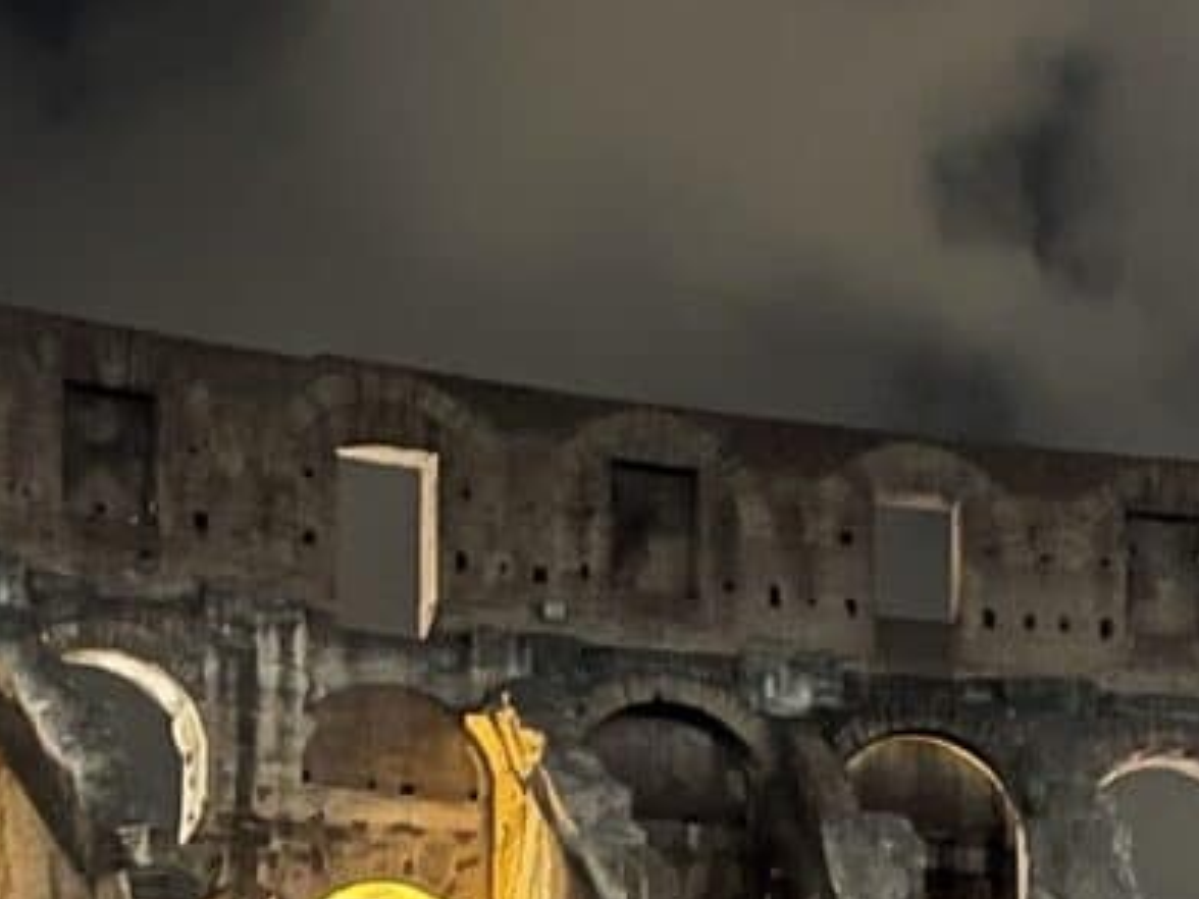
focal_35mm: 136
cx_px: 1847
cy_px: 1456
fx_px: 4711
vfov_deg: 10.4
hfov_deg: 13.6
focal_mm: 5.1
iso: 640
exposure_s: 1/9
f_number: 1.6
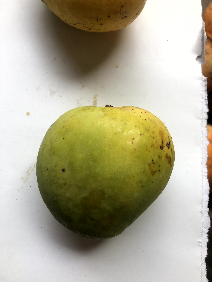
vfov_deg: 63.4
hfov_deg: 49.7
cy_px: 141
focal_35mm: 28
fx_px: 229
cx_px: 106
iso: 20
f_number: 1.8
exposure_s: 1/240
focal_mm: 4
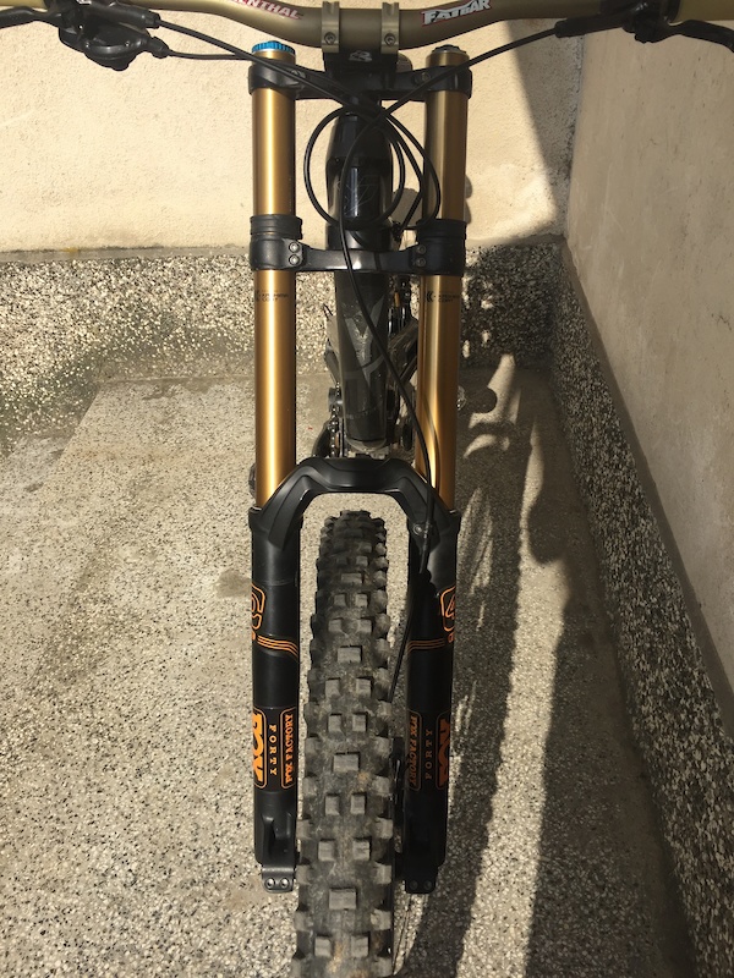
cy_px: 489
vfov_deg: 61.7
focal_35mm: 29
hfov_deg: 48.2
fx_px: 820
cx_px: 367
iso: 32
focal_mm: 4.15
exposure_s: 1/2083
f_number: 2.2
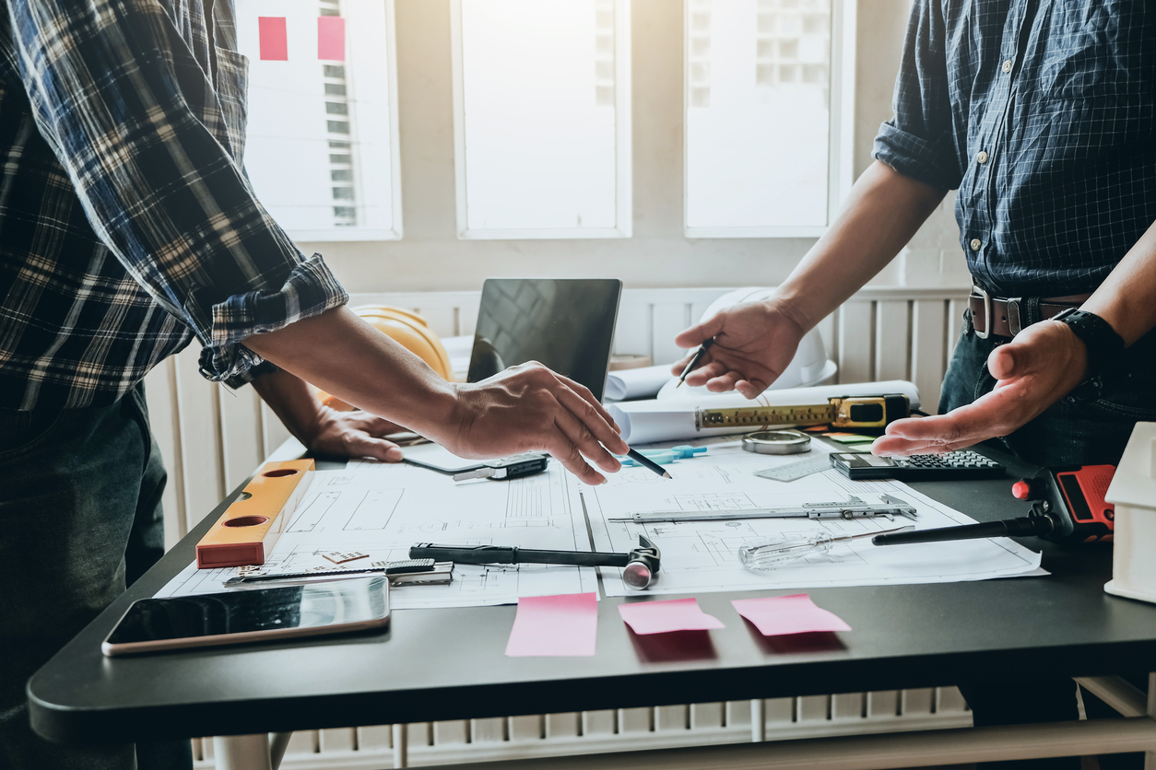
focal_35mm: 29
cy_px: 385
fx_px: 931
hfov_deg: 63.7
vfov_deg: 45.0
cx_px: 578
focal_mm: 19.6
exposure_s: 1/100
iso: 250
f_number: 2.8
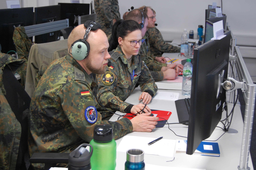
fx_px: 373
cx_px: 128
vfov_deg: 25.7
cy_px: 85
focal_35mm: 52
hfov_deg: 37.9
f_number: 4.8
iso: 720
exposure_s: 1/30
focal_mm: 35
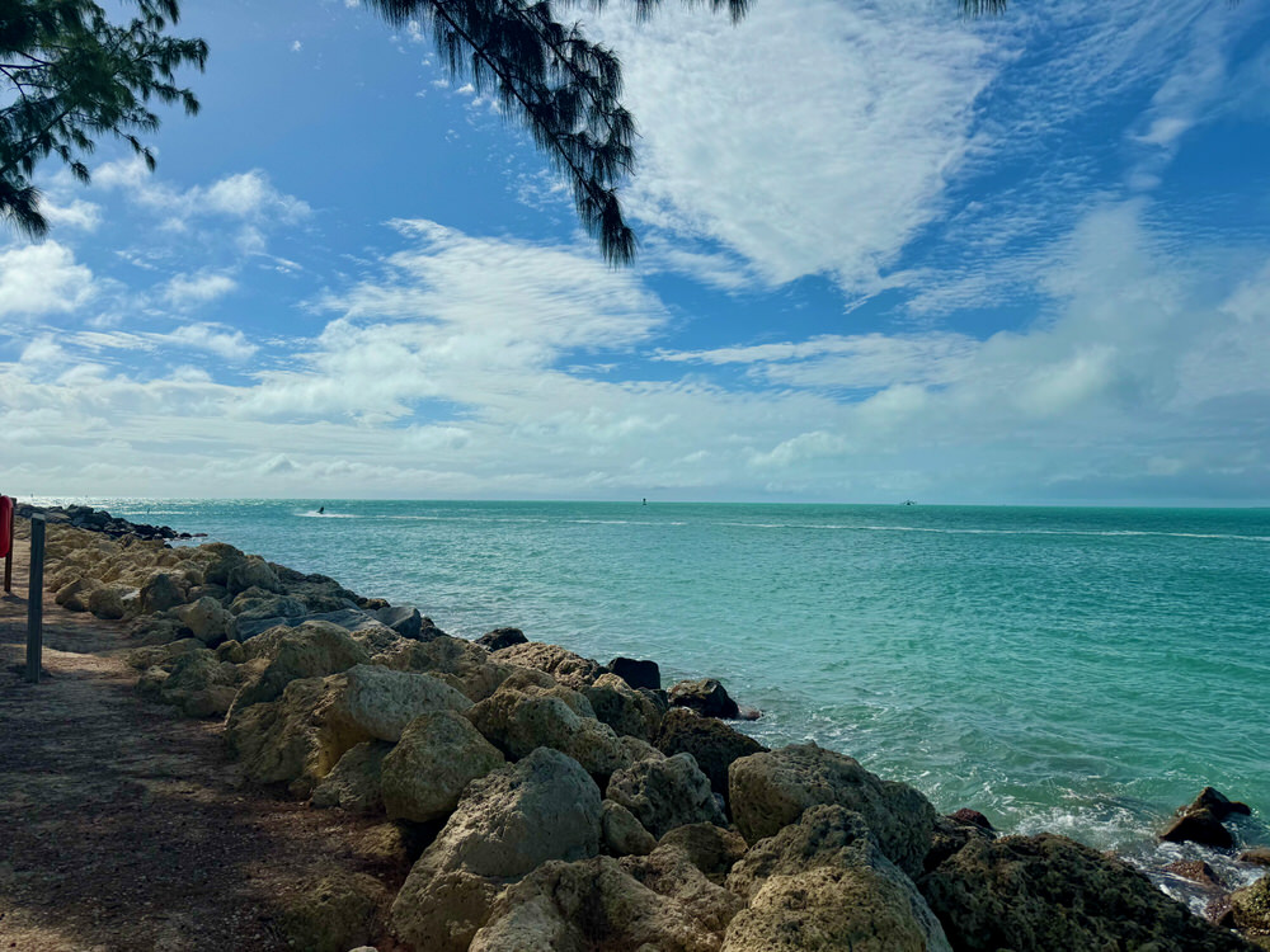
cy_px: 476
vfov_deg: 56.8
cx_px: 635
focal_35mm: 24
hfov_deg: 71.6
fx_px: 881
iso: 80
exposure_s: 1/20000
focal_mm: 6.86
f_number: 1.78
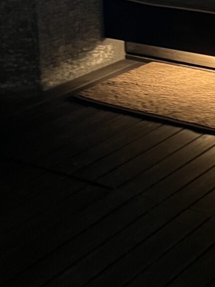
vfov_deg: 20.2
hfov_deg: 14.6
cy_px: -38
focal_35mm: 92
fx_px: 762
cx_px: 354
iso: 640
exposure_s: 1/30
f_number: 1.5
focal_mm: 5.7
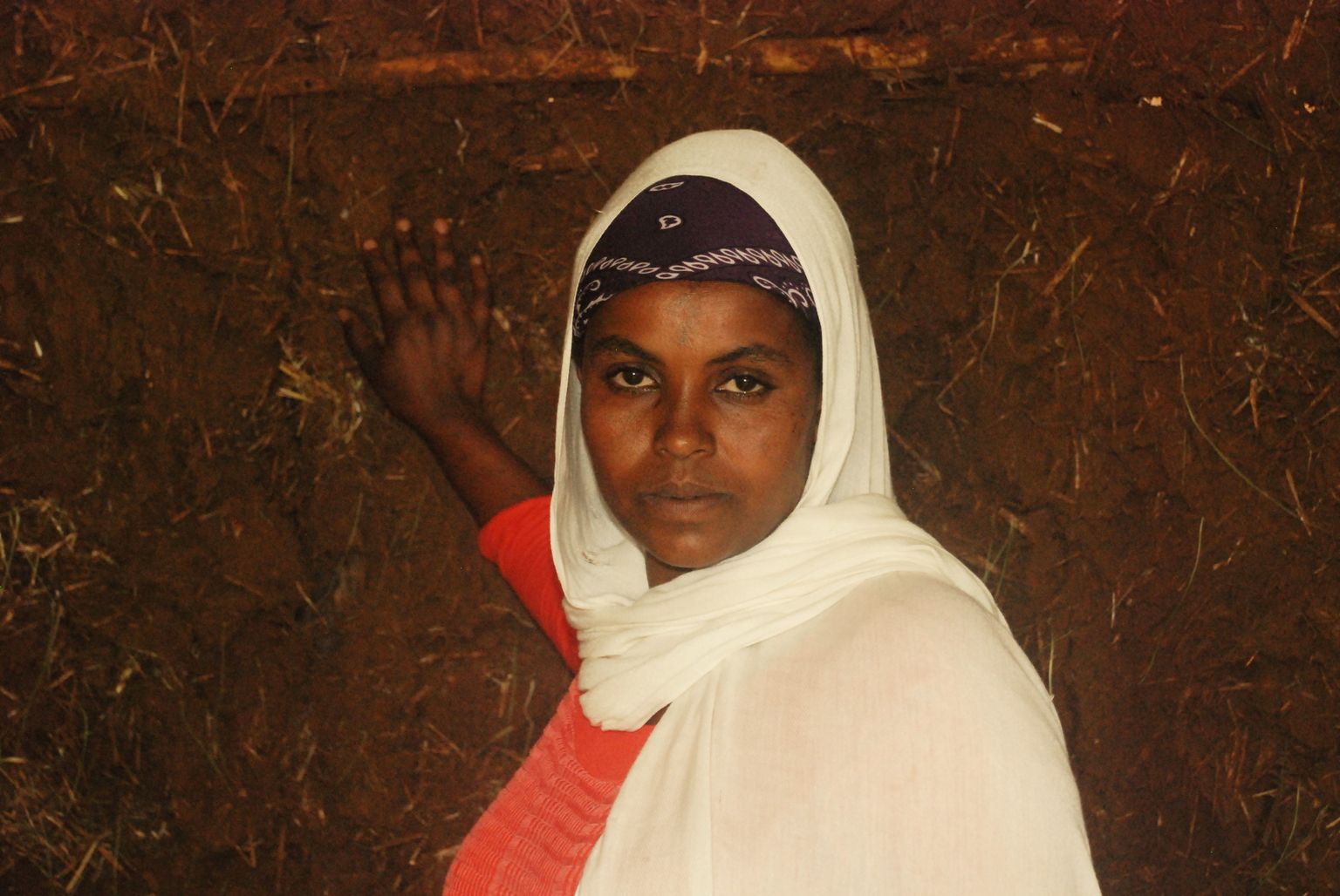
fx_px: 3242
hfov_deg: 23.4
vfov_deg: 15.7
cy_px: 448
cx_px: 670
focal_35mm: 87
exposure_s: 1/60
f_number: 5.6
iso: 1600
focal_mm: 58
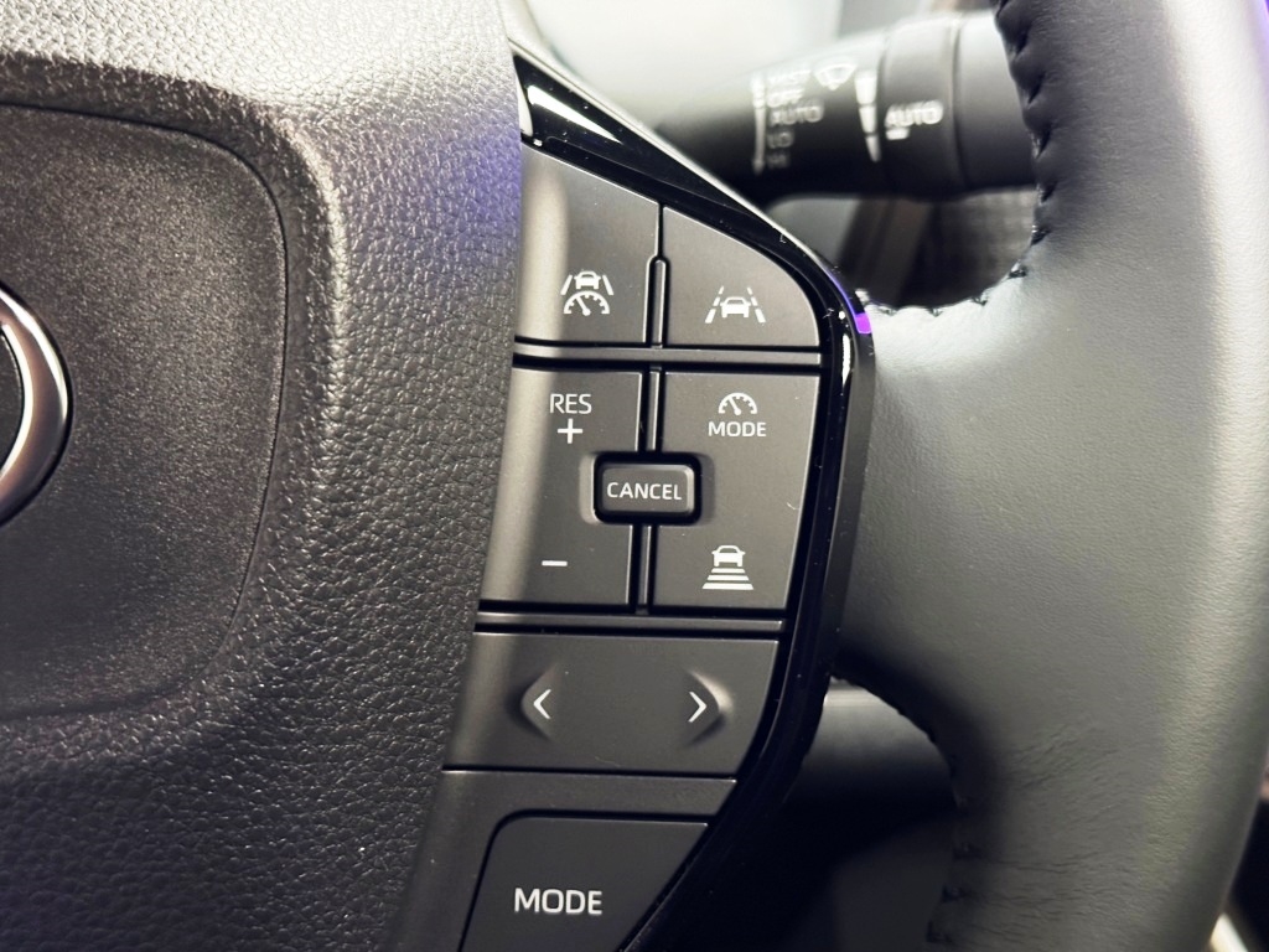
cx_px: 634
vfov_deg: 30.3
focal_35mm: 48
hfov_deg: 39.7
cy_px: 476
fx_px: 1760
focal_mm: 6.86
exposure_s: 1/20
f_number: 1.78
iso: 640
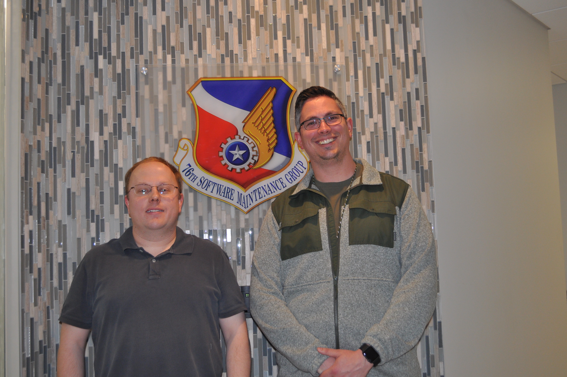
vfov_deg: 30.8
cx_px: 284
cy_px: 188
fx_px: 684
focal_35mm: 44
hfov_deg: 45.0
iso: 500
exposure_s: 1/60
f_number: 4.5
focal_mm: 29
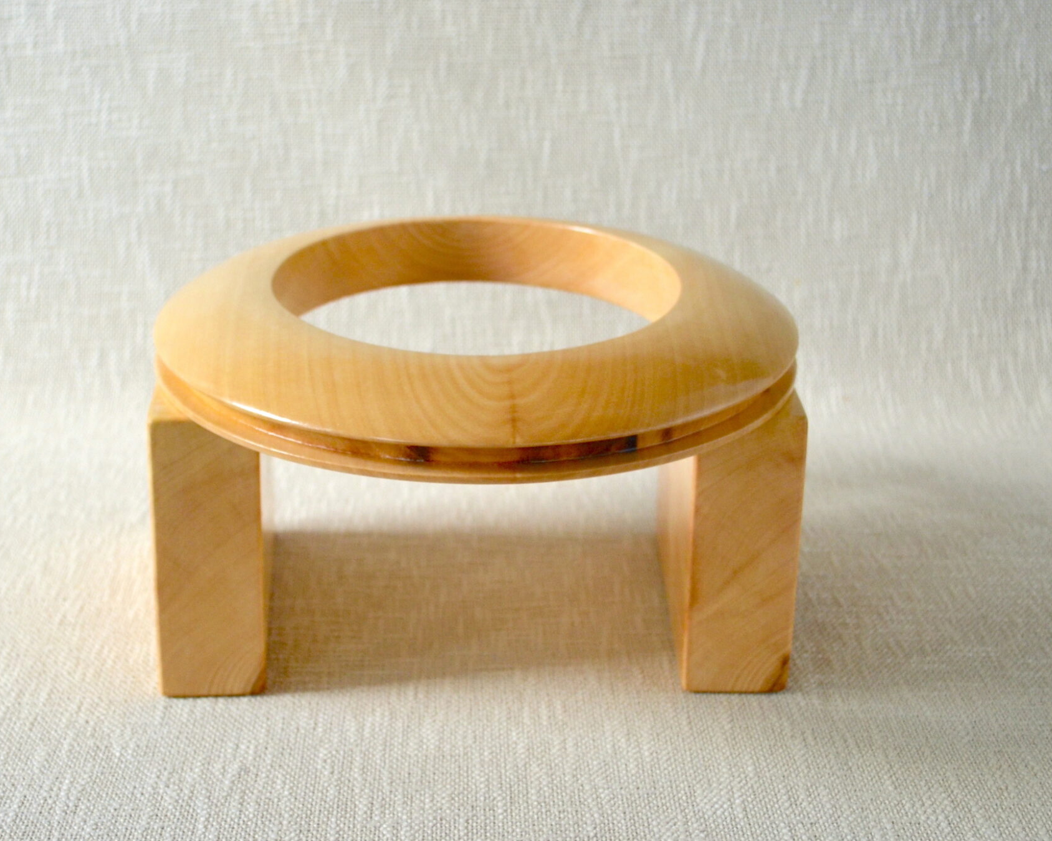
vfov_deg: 36.5
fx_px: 1276
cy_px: 425
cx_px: 482
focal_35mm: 41
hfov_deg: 44.8
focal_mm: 24
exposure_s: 1/80
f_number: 4.5
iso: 200
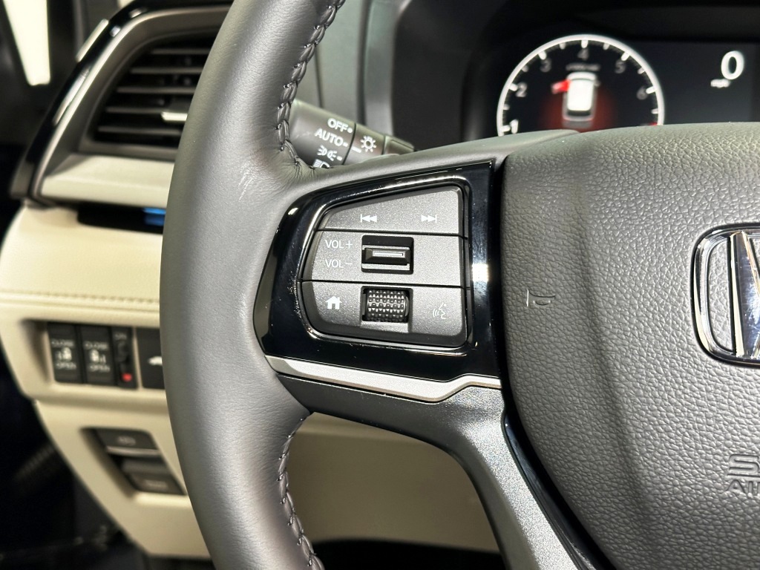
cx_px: 380
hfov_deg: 39.7
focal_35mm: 48
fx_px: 1054
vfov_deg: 30.3
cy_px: 285
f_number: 1.78
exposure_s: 1/30
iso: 400
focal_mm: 6.86
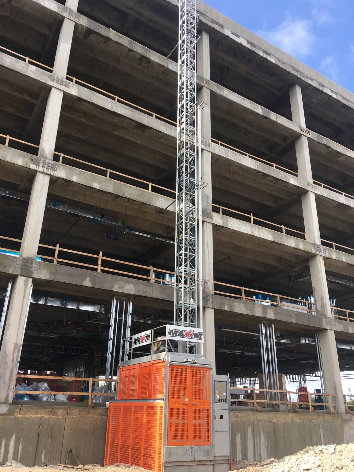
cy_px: 236
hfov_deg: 48.2
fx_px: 395
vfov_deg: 61.7
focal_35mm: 29
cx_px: 177
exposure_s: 1/538
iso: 25
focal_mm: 4.15
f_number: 2.2
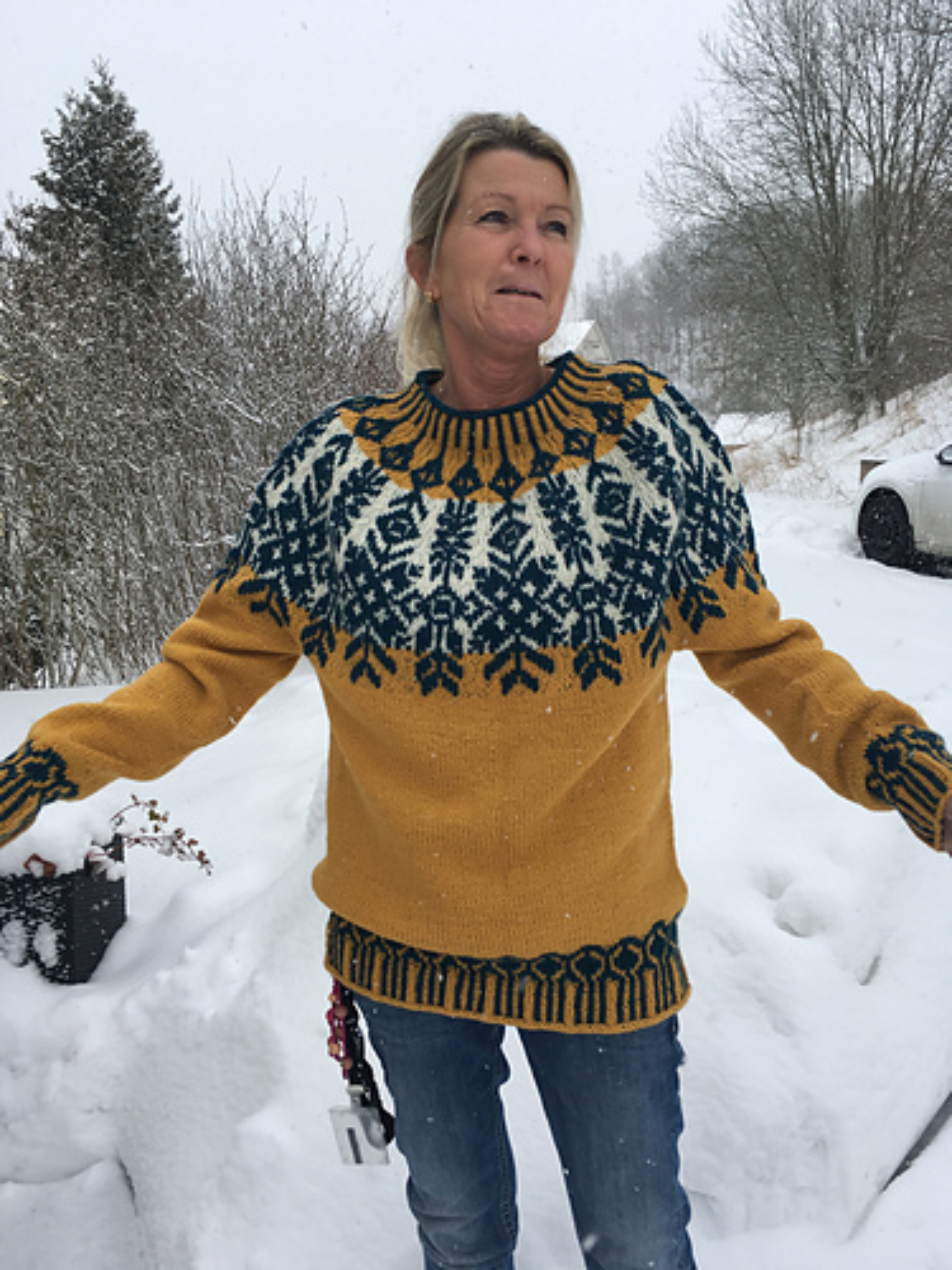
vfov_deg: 61.7
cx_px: 476
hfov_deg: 48.2
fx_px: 1063
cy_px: 635
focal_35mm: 29
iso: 25
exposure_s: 1/386
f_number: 2.2
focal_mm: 4.15
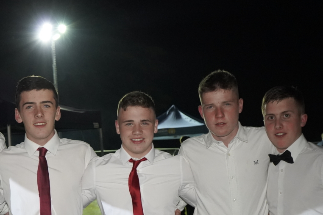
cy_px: 200
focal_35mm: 65
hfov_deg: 30.8
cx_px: 114
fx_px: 583
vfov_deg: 20.4
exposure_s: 1/160
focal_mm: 33
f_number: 4
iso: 6400
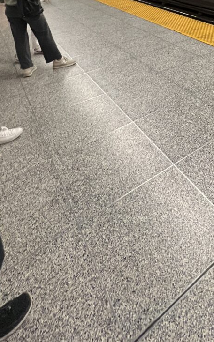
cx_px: 201
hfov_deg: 39.3
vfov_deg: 50.6
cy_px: -8
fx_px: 271
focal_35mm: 29
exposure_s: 1/60
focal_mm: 1.57
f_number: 1.8
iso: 250
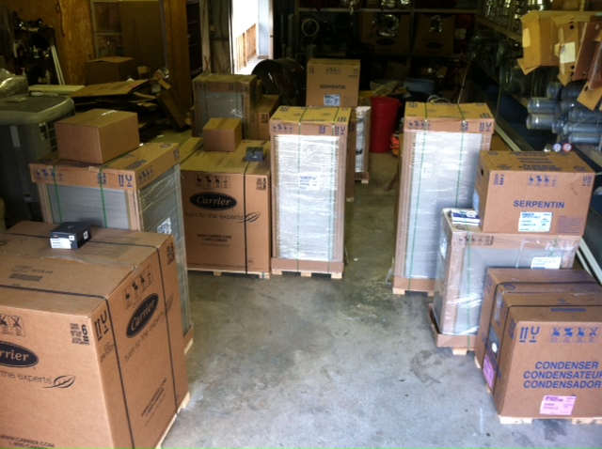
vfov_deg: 40.6
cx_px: 301
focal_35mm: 35
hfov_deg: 52.7
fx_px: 608
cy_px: 224
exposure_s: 1/15
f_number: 2.8
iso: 100
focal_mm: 3.85
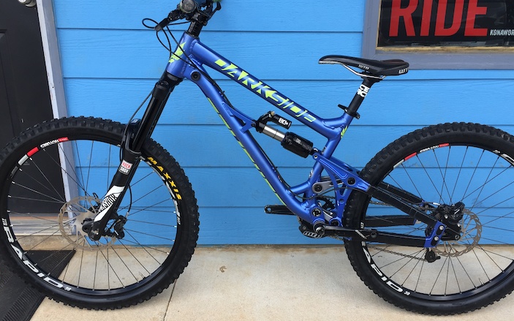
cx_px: 275
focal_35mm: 35
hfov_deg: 55.3
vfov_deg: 36.2
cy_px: 180
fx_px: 490
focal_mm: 4.15
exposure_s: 1/258
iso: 32
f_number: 2.2
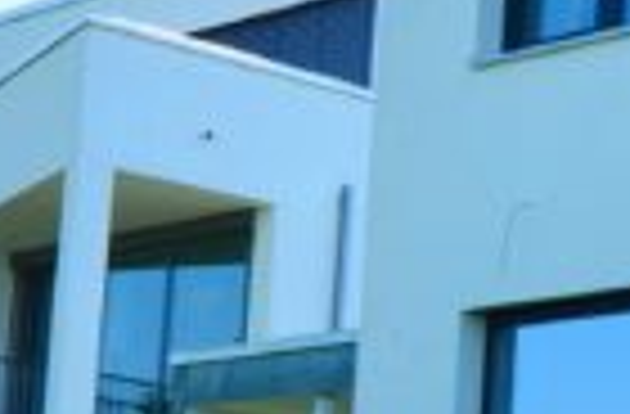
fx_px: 2683
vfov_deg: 8.8
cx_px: 918
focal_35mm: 154
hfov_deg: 12.8
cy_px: 414
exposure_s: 1/250
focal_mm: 14
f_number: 8
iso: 100
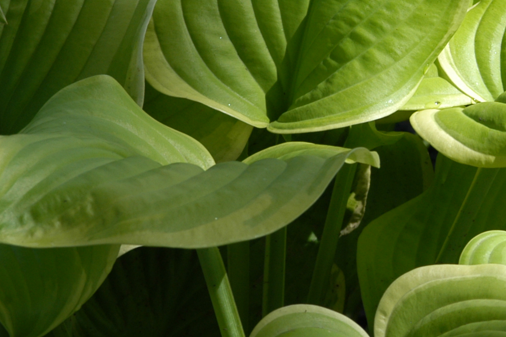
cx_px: 379
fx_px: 5861
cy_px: 109
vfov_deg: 3.3
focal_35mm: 417
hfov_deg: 4.9
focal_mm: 105
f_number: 9
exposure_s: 1/160
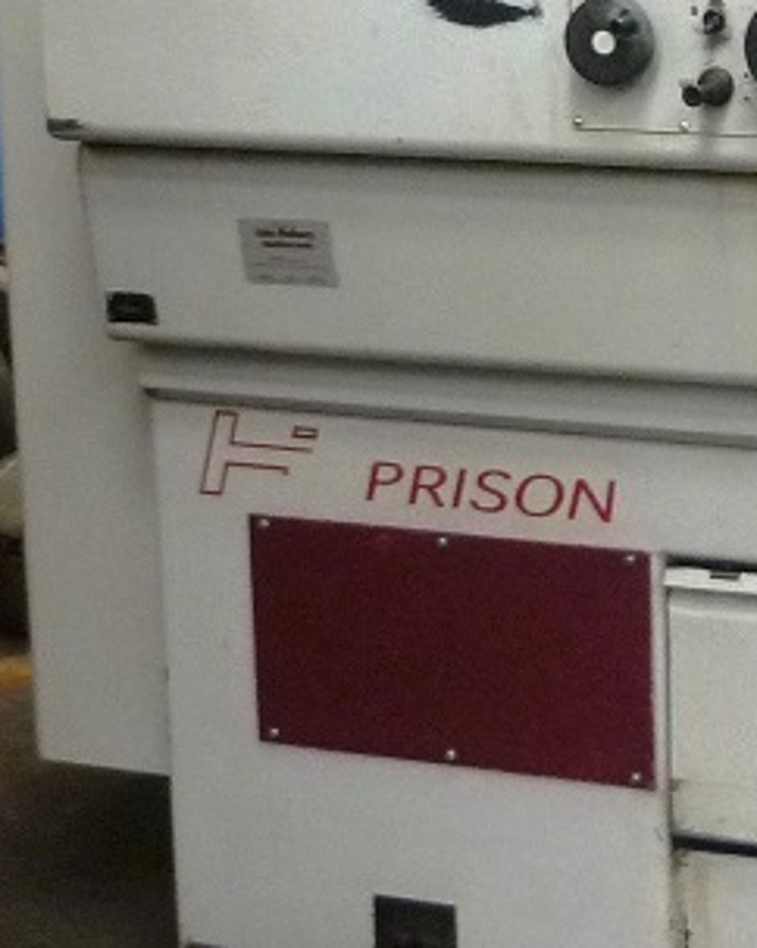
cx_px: 804
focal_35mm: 109
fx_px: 3056
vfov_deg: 17.4
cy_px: 97
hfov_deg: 13.9
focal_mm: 5.5
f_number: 2.8
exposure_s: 1/30
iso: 320
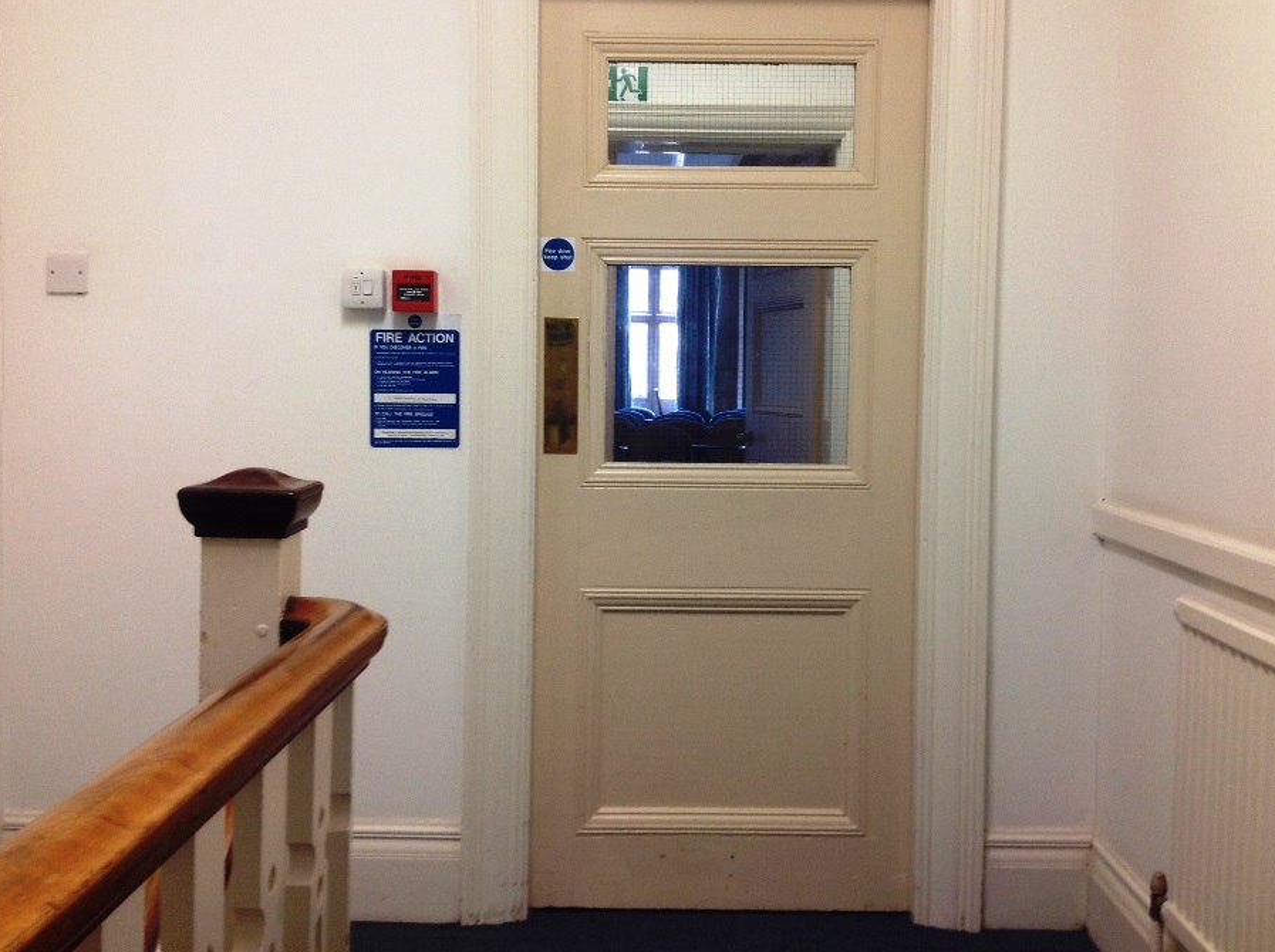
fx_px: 1434
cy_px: 437
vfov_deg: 36.7
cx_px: 684
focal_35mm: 39
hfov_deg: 47.9
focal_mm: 4.28
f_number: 2.4
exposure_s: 1/20
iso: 64
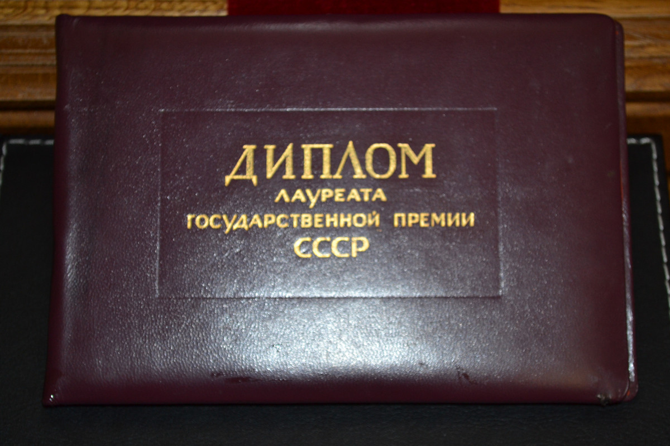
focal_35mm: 75
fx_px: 1396
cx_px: 335
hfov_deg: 27.0
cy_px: 223
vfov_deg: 18.2
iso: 640
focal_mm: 50
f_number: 5.6
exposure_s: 1/60
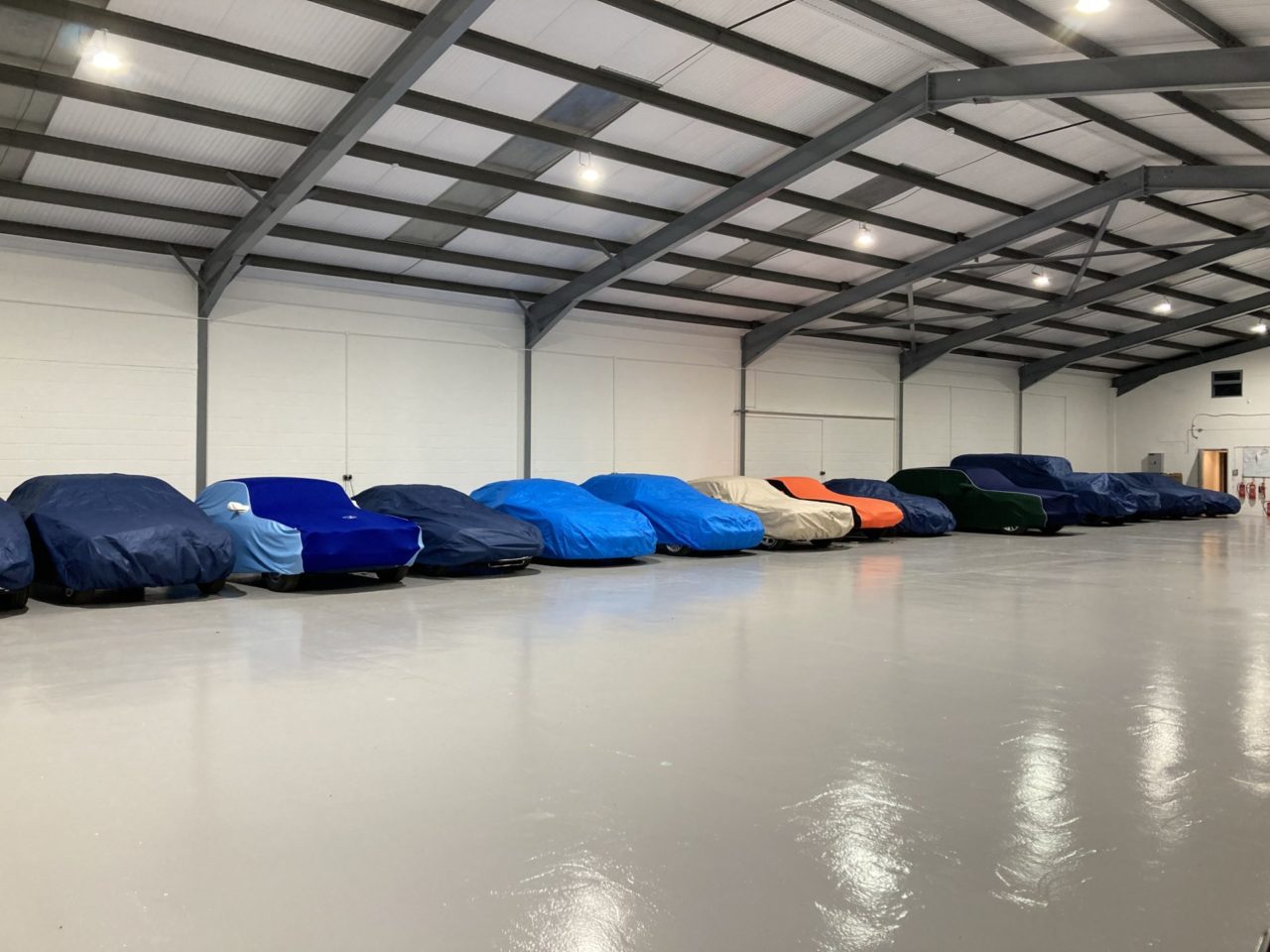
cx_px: 635
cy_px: 476
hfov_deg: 63.4
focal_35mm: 28
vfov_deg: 49.7
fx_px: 1027
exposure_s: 1/50
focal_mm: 3.99
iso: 100
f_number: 1.8
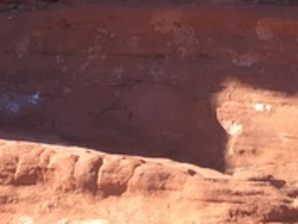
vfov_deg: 8.1
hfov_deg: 11.3
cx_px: -212
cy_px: -358
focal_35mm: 165
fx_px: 1420
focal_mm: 4.15
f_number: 2.2
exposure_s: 1/534
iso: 25
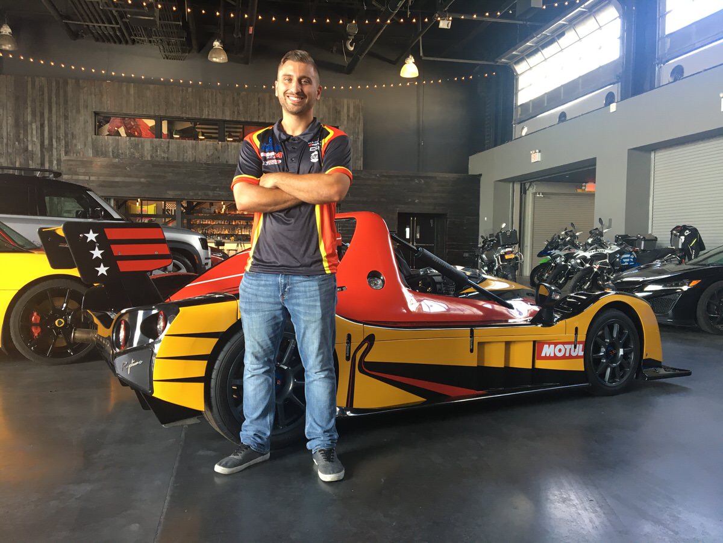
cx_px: 362
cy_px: 272
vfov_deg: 48.2
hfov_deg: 61.7
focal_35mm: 29
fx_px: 606
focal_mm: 4.15
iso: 50
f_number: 2.2
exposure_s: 1/30
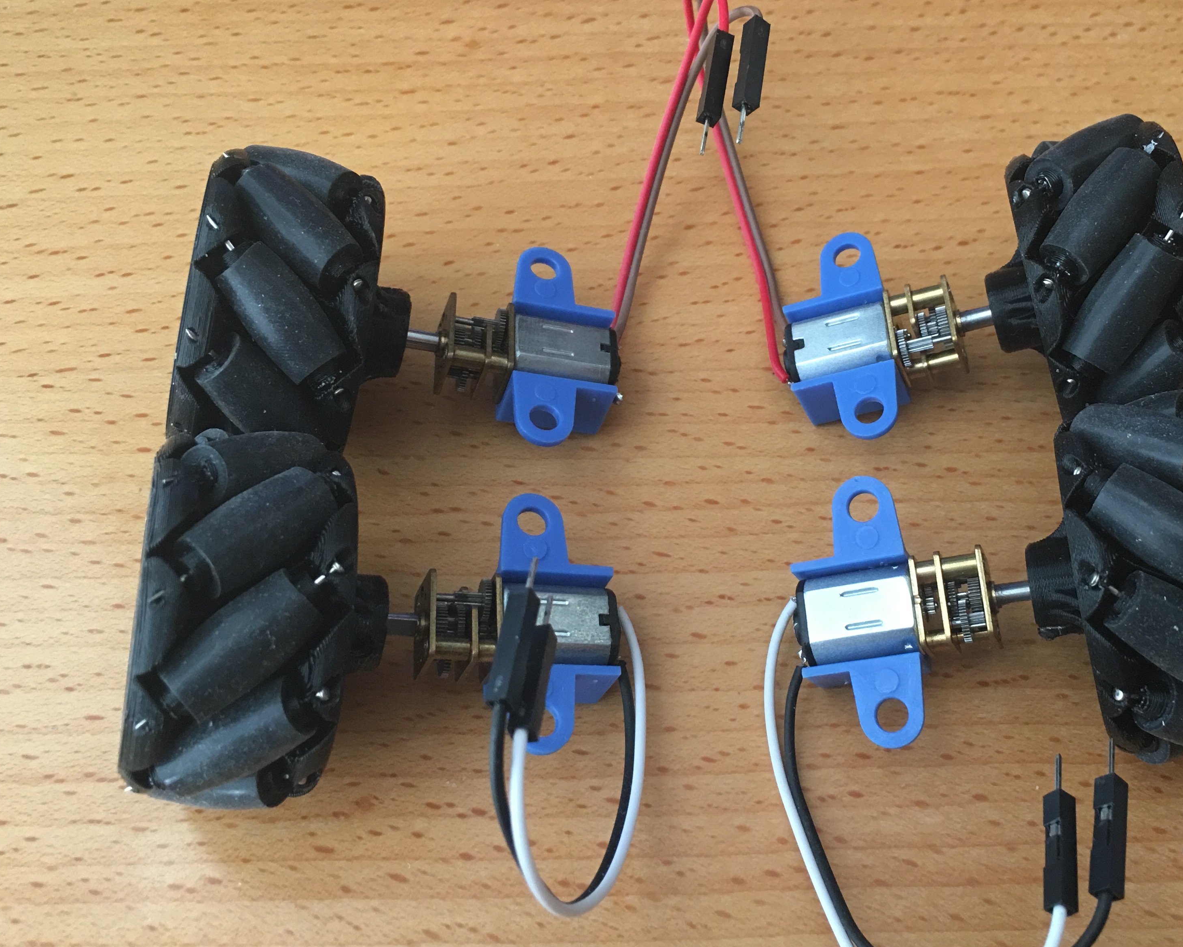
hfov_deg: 46.5
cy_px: 440
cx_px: 719
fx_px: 1366
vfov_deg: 38.2
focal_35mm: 39
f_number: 2.2
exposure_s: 1/17
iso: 80
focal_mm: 4.15
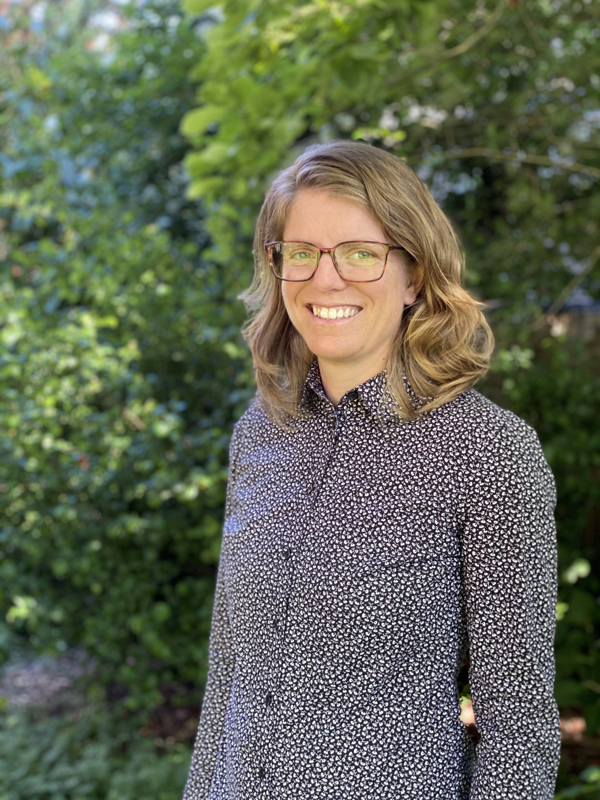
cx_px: 300
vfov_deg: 36.8
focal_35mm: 52
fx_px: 1202
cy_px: 400
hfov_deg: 28.0
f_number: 2
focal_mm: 6
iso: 125
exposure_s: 1/122
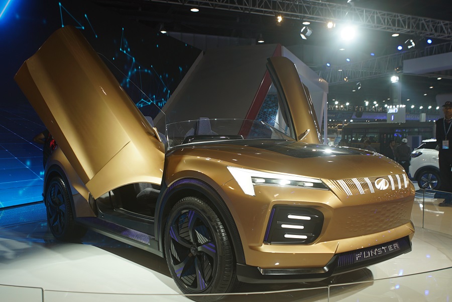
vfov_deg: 36.9
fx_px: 452
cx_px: 226
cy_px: 151
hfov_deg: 53.1
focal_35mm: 36
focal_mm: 24
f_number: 5.6
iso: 125
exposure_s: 1/50
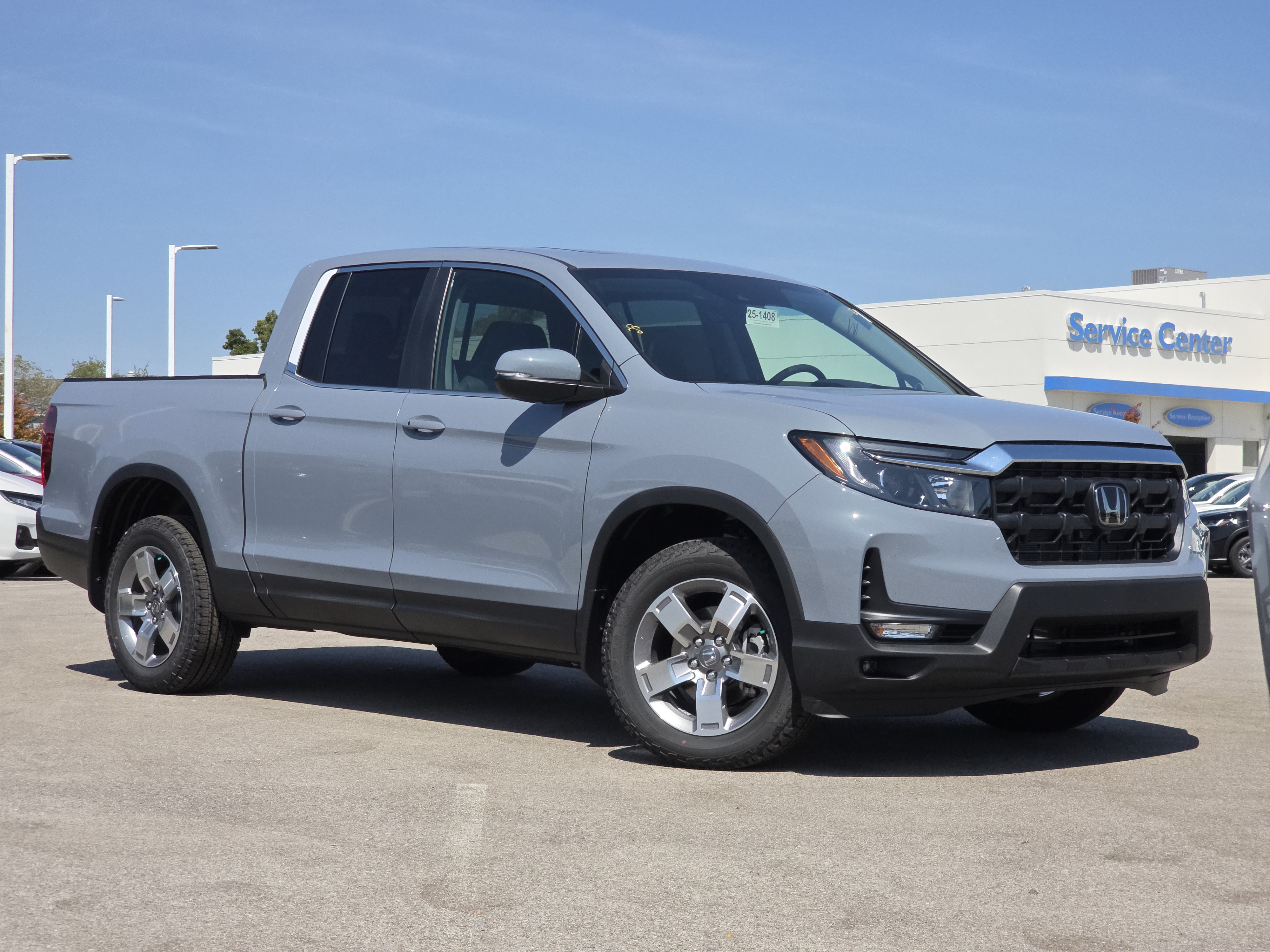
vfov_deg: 21.3
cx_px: 635
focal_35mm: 69
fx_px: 2531
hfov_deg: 28.2
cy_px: 476
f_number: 2.4
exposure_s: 1/2929
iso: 50
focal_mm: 7.9
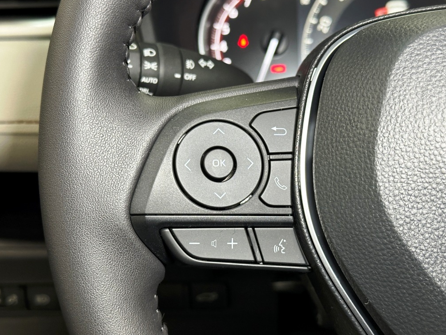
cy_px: 166
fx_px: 631
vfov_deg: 29.7
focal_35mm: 49
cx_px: 220
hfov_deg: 38.9
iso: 250
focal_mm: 6.86
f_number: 1.78
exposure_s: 1/40
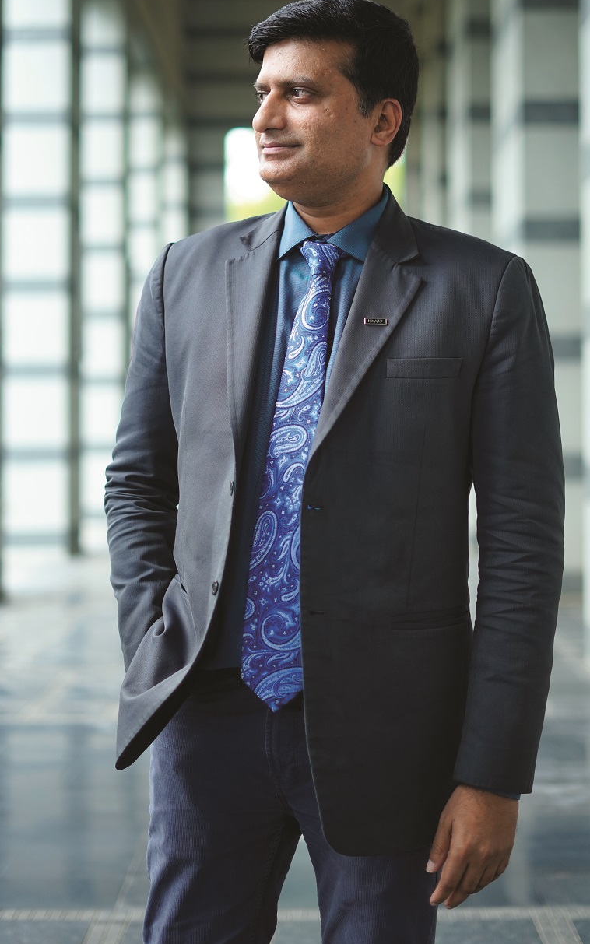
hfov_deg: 20.6
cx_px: 258
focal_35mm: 63
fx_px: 1621
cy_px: 385
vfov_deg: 32.4
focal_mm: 50
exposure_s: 1/320
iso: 250
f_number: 1.8
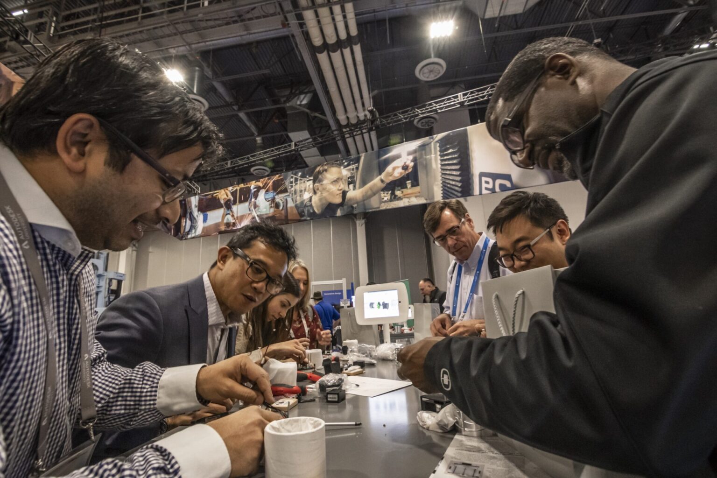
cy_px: 239
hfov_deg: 95.0
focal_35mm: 16
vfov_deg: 72.1
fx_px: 329
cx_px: 358
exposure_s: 1/50
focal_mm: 11
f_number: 6.3
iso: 3200
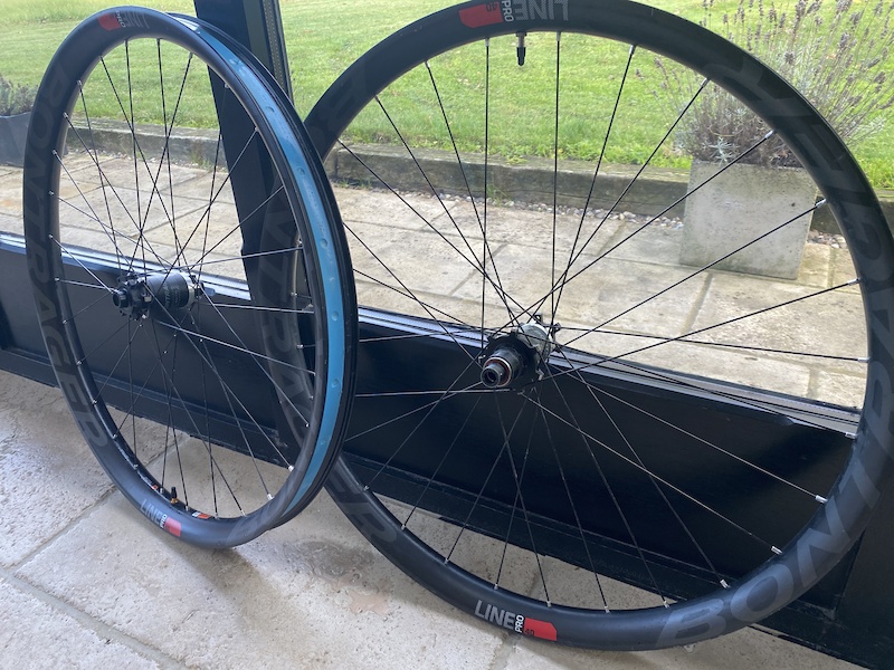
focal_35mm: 26
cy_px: 335
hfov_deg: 67.3
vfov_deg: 53.1
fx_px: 671
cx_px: 447
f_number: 1.8
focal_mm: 4.25
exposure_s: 1/121
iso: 80
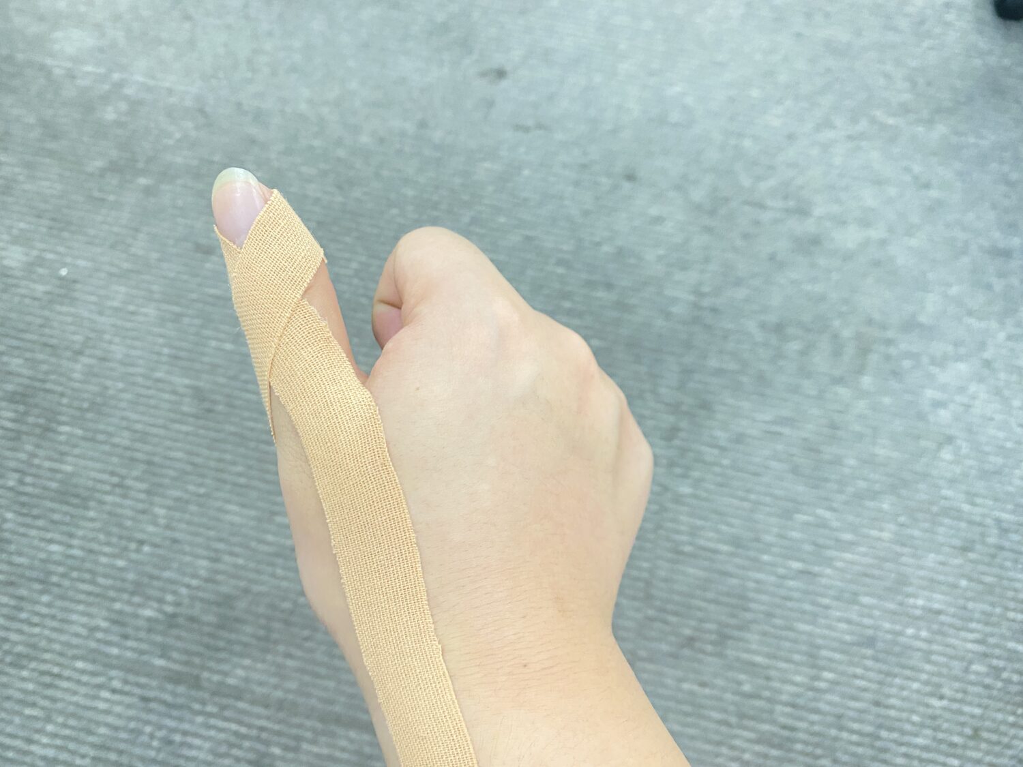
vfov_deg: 53.1
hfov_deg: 67.3
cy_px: 384
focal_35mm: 26
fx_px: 768
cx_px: 512
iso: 400
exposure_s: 1/33
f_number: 1.8
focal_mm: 4.25
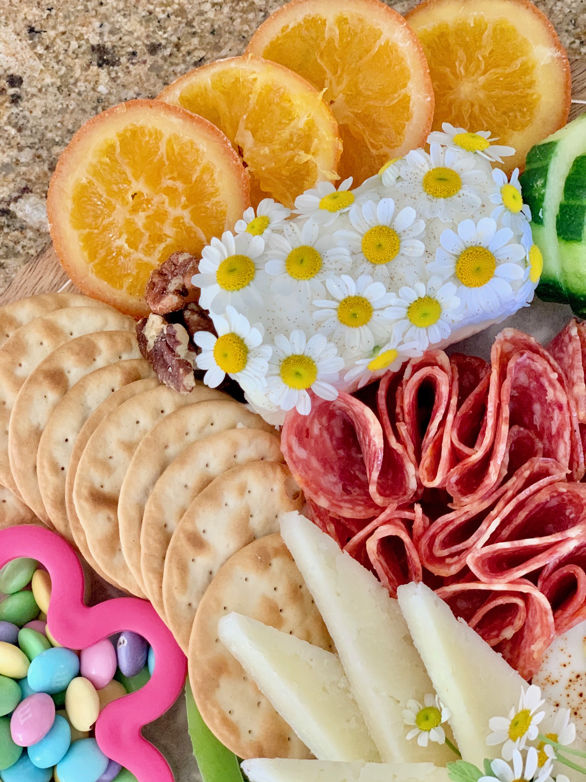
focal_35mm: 52
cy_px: 391
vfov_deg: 36.8
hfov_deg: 28.0
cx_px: 293
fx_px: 1174
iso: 160
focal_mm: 6
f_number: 2.4
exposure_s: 1/60
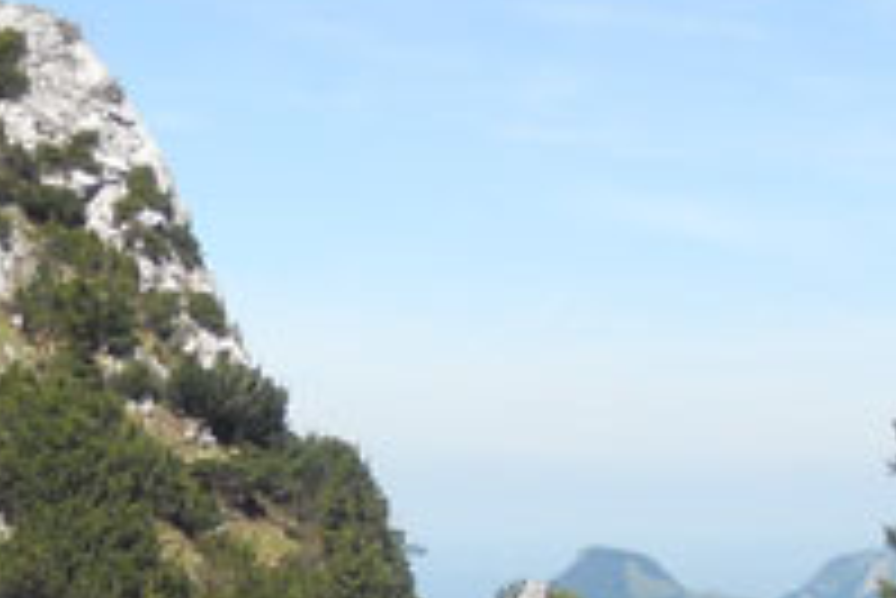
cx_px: -198
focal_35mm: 141
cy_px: 1187
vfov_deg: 9.2
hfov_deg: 14.1
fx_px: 3512
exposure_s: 1/640
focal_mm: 4.9
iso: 80
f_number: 3.2
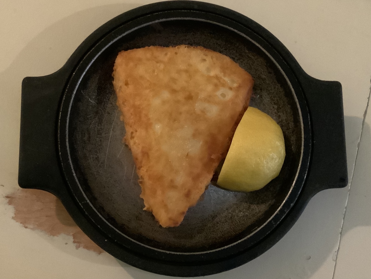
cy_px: 140
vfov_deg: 48.2
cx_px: 186
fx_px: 311
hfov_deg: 61.7
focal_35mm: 29
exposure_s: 1/30
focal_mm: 3
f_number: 1.8
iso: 500
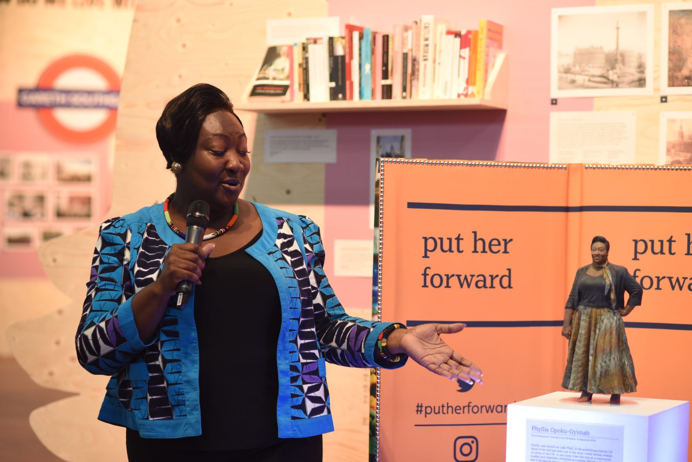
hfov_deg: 23.9
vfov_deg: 16.1
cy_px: 231
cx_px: 346
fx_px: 1634
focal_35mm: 85
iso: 500
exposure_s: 1/160
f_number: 2.8
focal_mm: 85
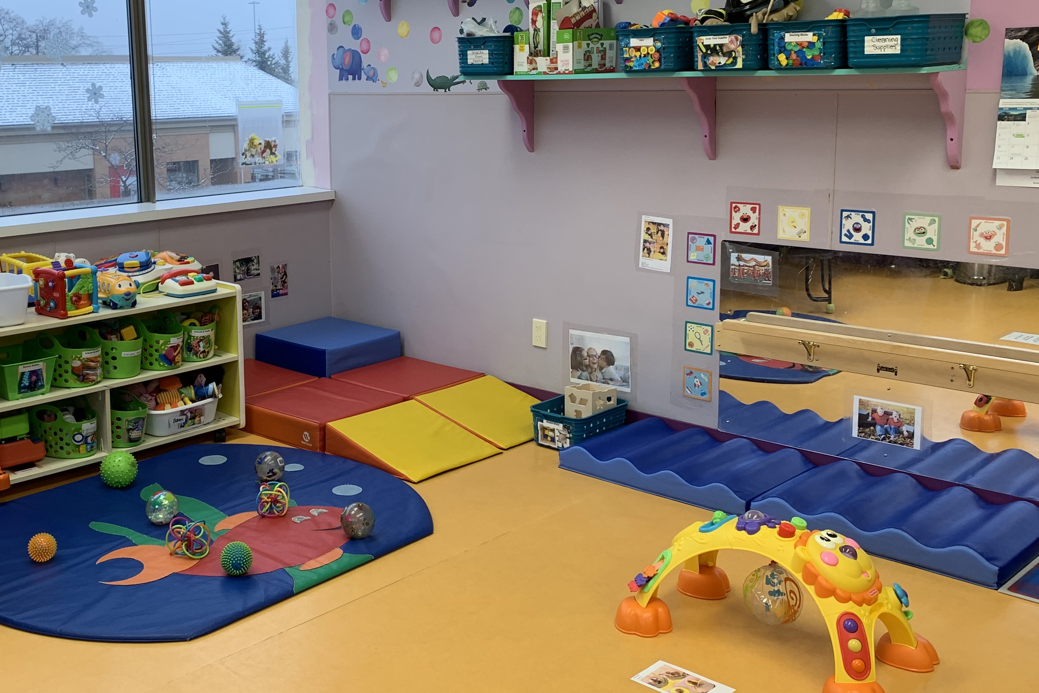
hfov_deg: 47.8
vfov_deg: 33.3
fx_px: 1154
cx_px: 365
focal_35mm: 40
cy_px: 269
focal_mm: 4.25
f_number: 1.8
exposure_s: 1/120
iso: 64
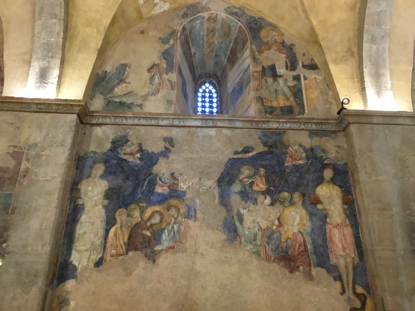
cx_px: 208
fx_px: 372
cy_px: 156
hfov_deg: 58.4
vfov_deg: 45.4
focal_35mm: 31
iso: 200
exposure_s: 1/17
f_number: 2.4
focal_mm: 3.3
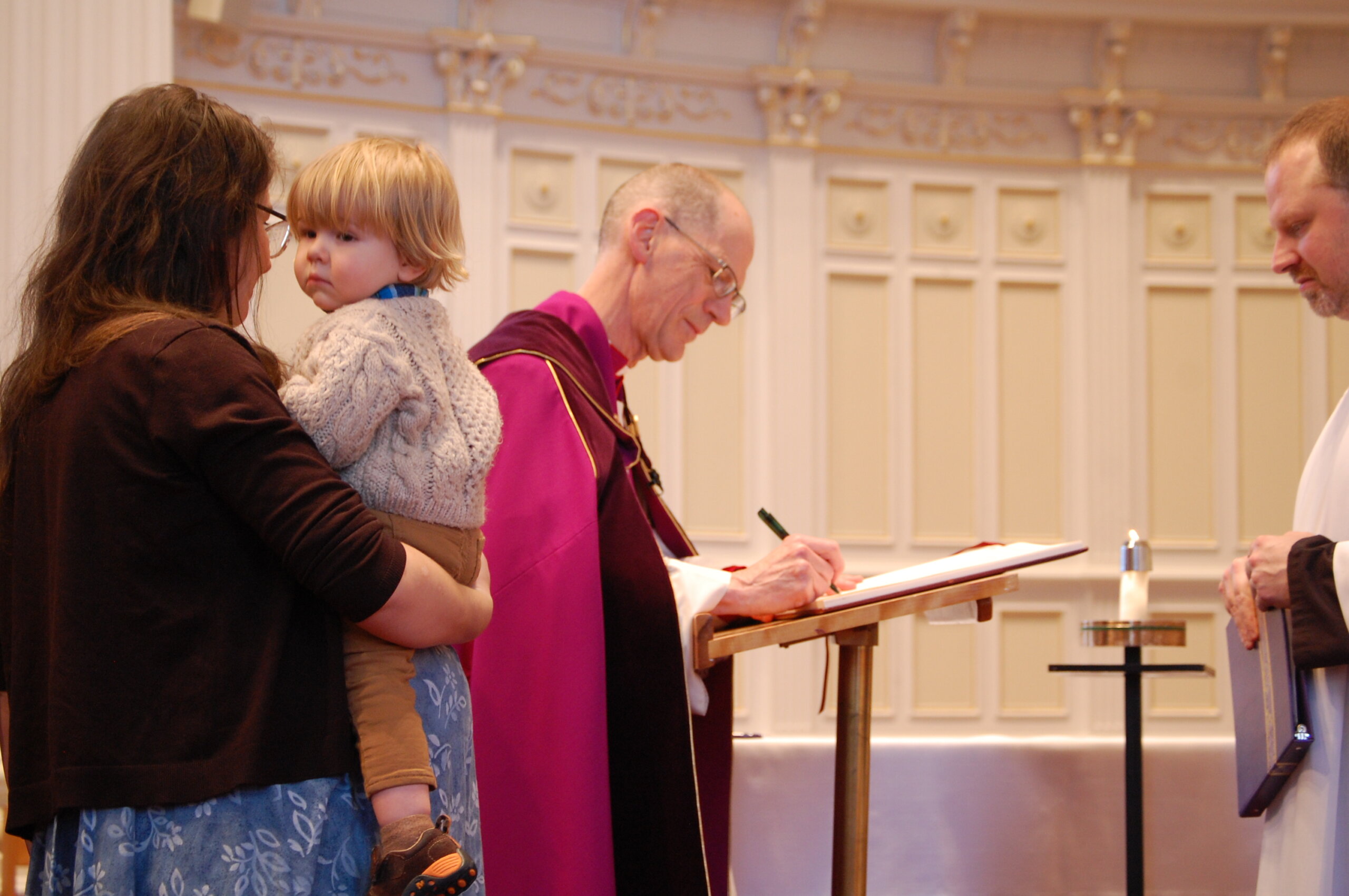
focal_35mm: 82
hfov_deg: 24.6
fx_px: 3089
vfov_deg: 16.5
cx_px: 674
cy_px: 448
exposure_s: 1/25
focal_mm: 55
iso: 800
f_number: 4
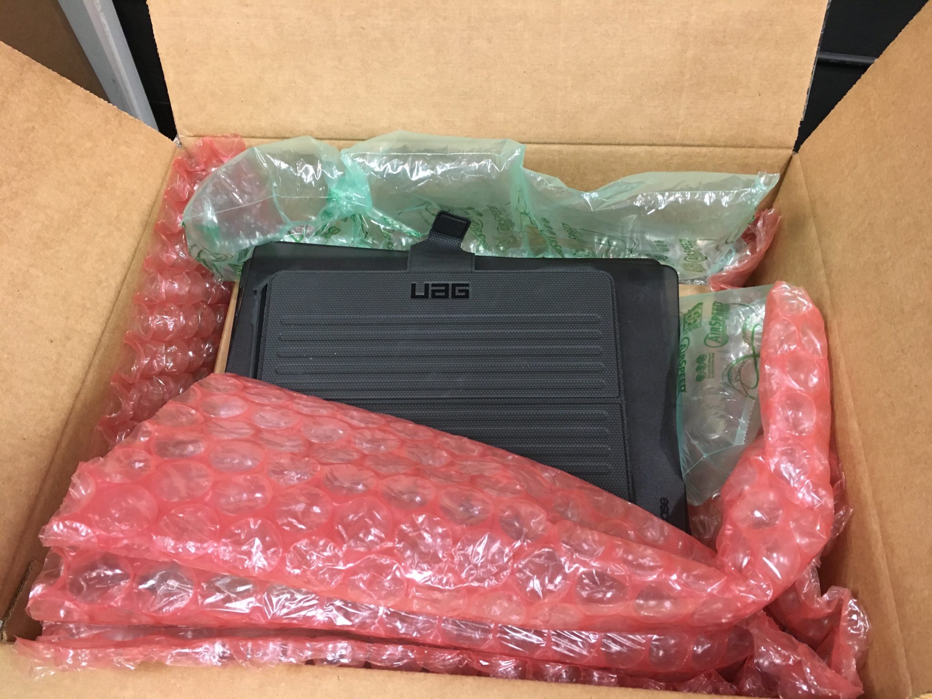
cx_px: 466
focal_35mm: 29
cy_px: 350
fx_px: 781
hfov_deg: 61.7
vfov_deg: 48.2
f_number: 2.2
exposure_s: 1/17
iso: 200
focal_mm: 4.15
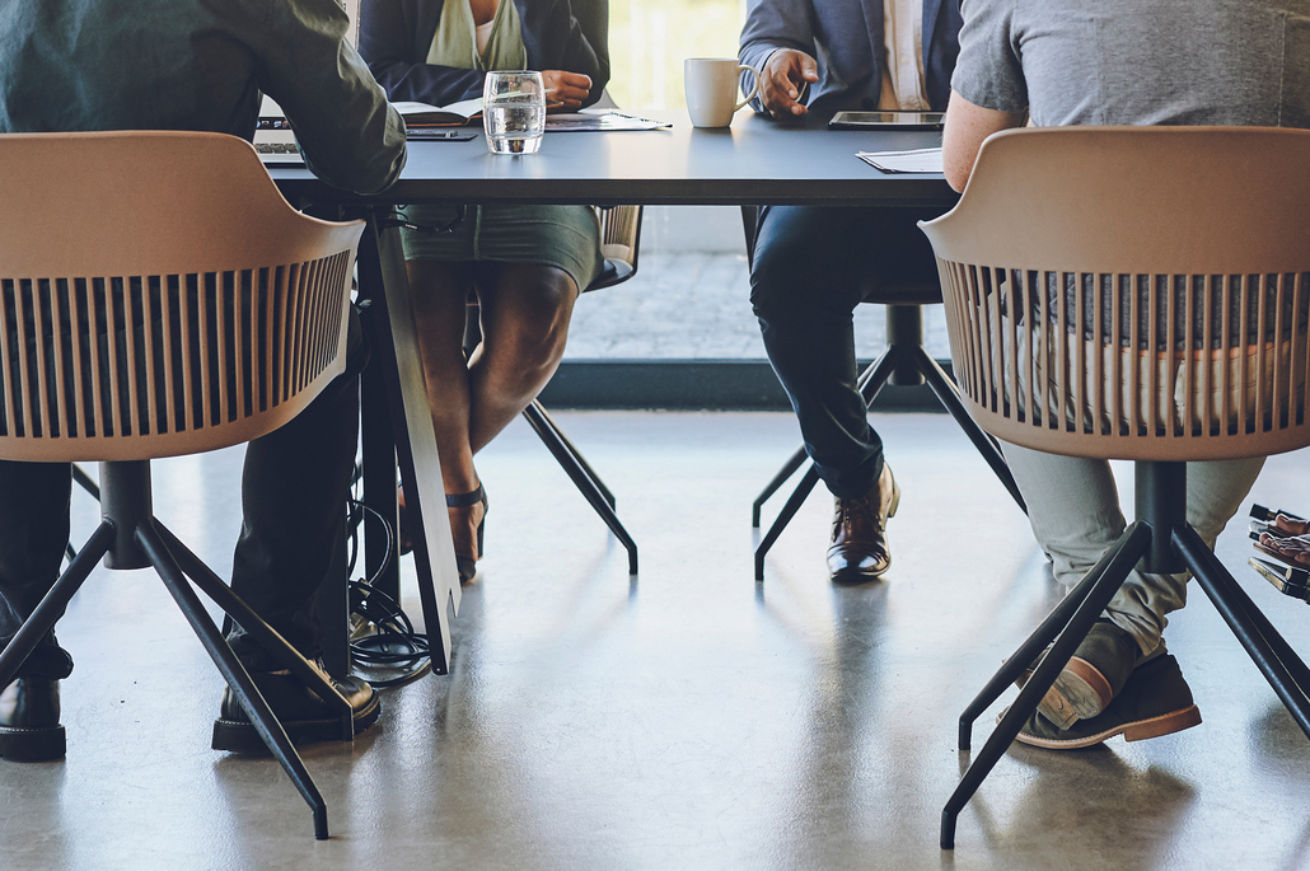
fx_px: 3745
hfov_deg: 19.8
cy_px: 155
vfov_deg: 13.2
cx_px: 831
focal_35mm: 103
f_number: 2.8
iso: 250
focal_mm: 50
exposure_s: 1/250
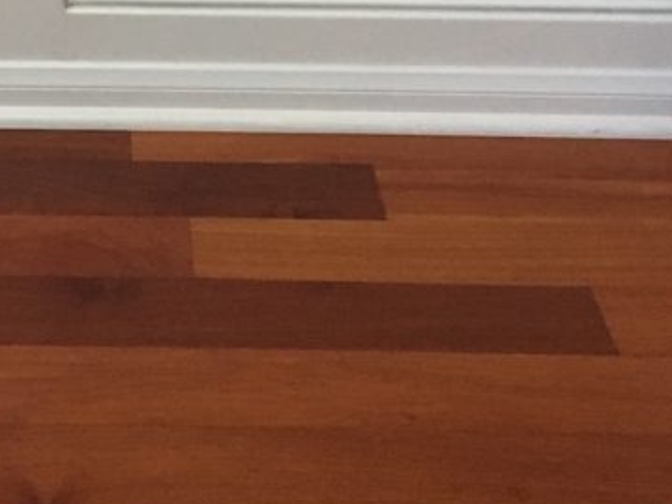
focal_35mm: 97
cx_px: 82
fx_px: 1882
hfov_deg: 19.9
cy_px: -305
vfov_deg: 14.0
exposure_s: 1/30
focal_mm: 4.15
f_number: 2.2
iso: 200
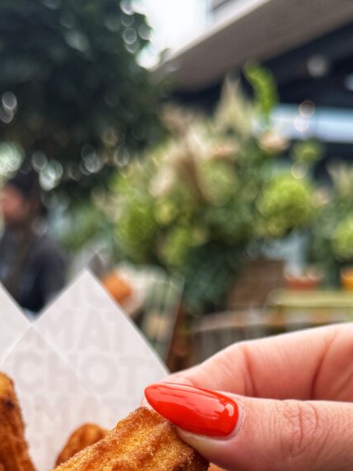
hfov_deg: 22.8
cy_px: 548
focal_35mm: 64
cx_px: 107
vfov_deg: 27.1
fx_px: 870
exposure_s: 1/1193
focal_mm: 6.76
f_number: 1.78
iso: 80
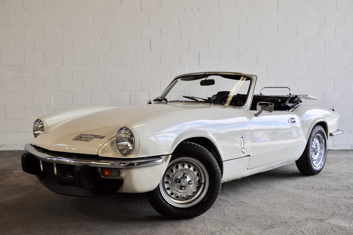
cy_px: 118
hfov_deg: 49.6
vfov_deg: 34.1
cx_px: 176
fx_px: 382
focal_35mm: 39
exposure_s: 1/125
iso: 280
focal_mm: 26
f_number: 5.6
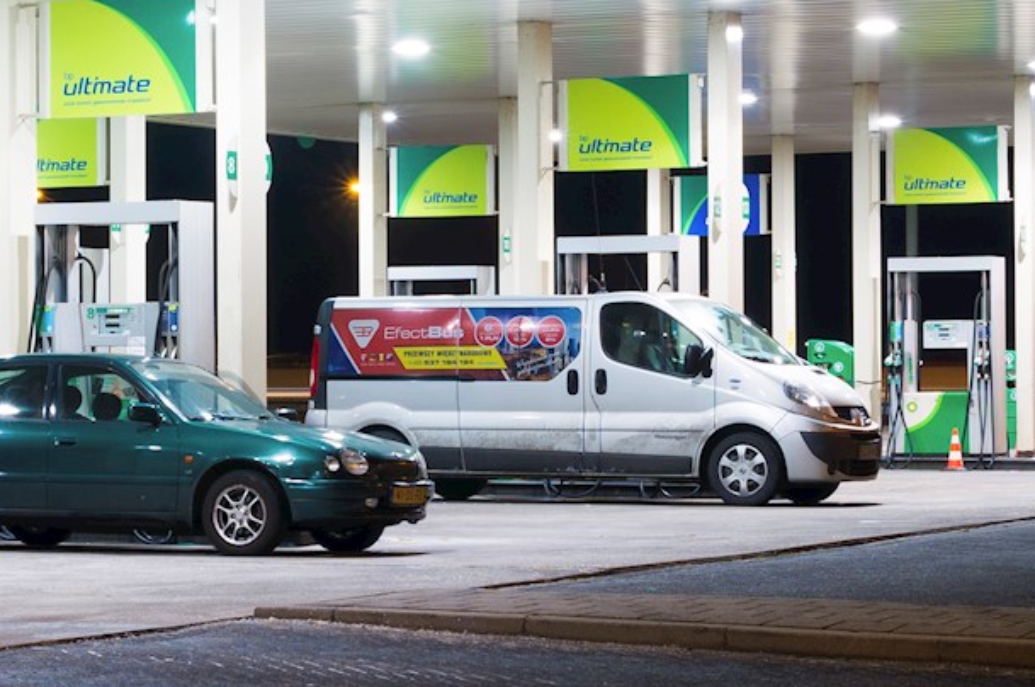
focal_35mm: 128
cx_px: 161
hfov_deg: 15.9
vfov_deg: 10.7
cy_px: 244
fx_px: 3674
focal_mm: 25.63
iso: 80
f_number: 8
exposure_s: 4
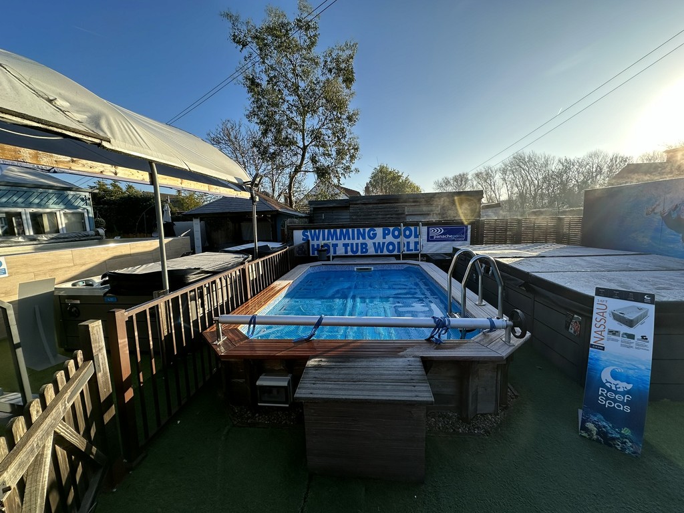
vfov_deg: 85.7
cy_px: 256
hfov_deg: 102.1
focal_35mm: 14
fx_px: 277
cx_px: 342
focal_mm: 2.22
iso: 50
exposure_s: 1/759
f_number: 2.2
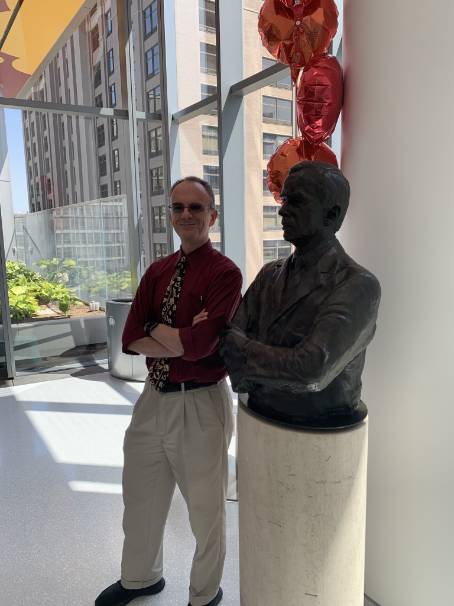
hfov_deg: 53.1
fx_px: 455
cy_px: 303
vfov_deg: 67.3
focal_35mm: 26
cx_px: 227
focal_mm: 4.25
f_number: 1.8
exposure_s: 1/282
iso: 25
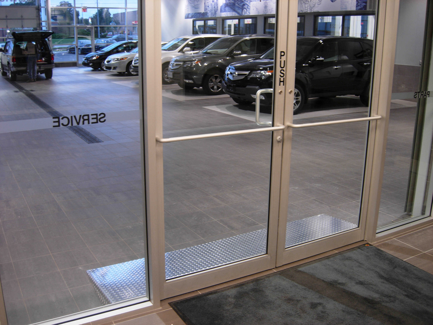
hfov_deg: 51.4
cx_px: 216
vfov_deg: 39.7
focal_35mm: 36
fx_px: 450
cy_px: 162
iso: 50
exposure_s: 1/14.2
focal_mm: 7.5
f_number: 2.7
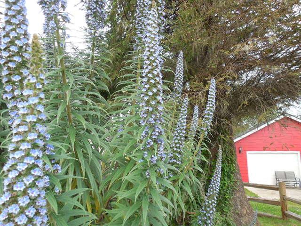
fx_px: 217
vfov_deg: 54.9
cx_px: 150
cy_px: 113
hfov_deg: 69.4
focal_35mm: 25
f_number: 3.3
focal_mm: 4.5
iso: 125
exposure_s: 1/160
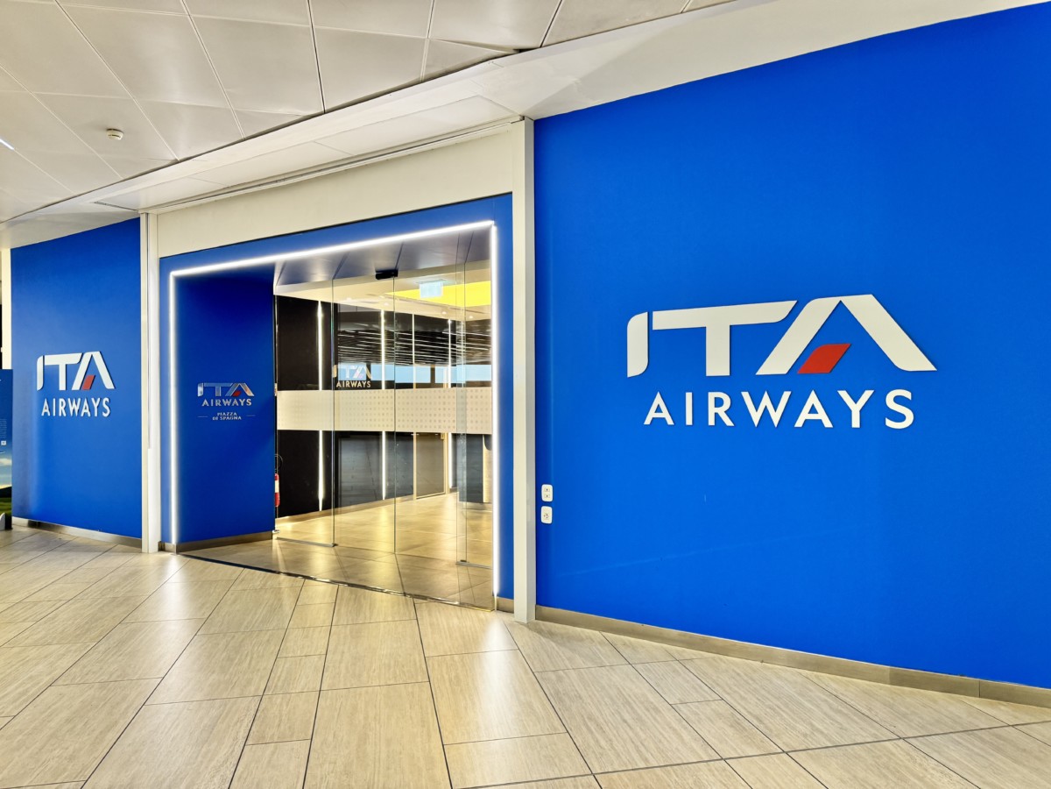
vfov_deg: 56.8
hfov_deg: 71.6
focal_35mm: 24
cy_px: 394
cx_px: 526
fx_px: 729
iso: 200
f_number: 1.78
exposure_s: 1/98
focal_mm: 6.76
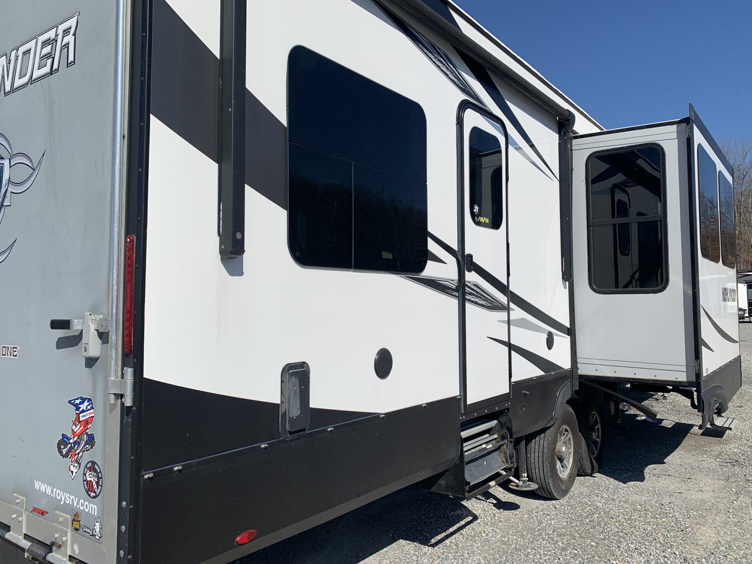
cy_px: 272
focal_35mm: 27
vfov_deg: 51.3
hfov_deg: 65.3
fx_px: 587
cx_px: 382
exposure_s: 1/4902
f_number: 1.8
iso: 25
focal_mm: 4.25
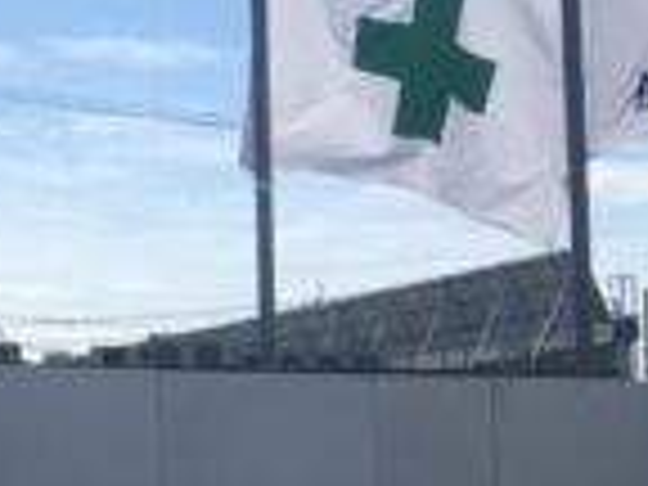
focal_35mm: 155
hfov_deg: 12.6
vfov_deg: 9.3
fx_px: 2902
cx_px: 648
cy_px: 783
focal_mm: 4.15
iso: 25
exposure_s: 1/2653
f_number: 2.2
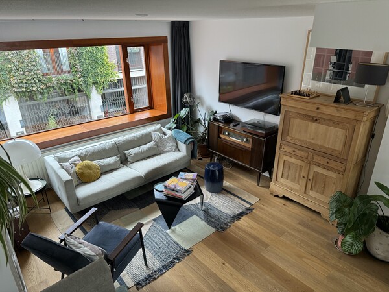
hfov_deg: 71.6
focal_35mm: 24
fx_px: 270
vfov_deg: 56.8
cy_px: 146
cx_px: 194
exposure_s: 1/66
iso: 200
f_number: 1.78
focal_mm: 6.76
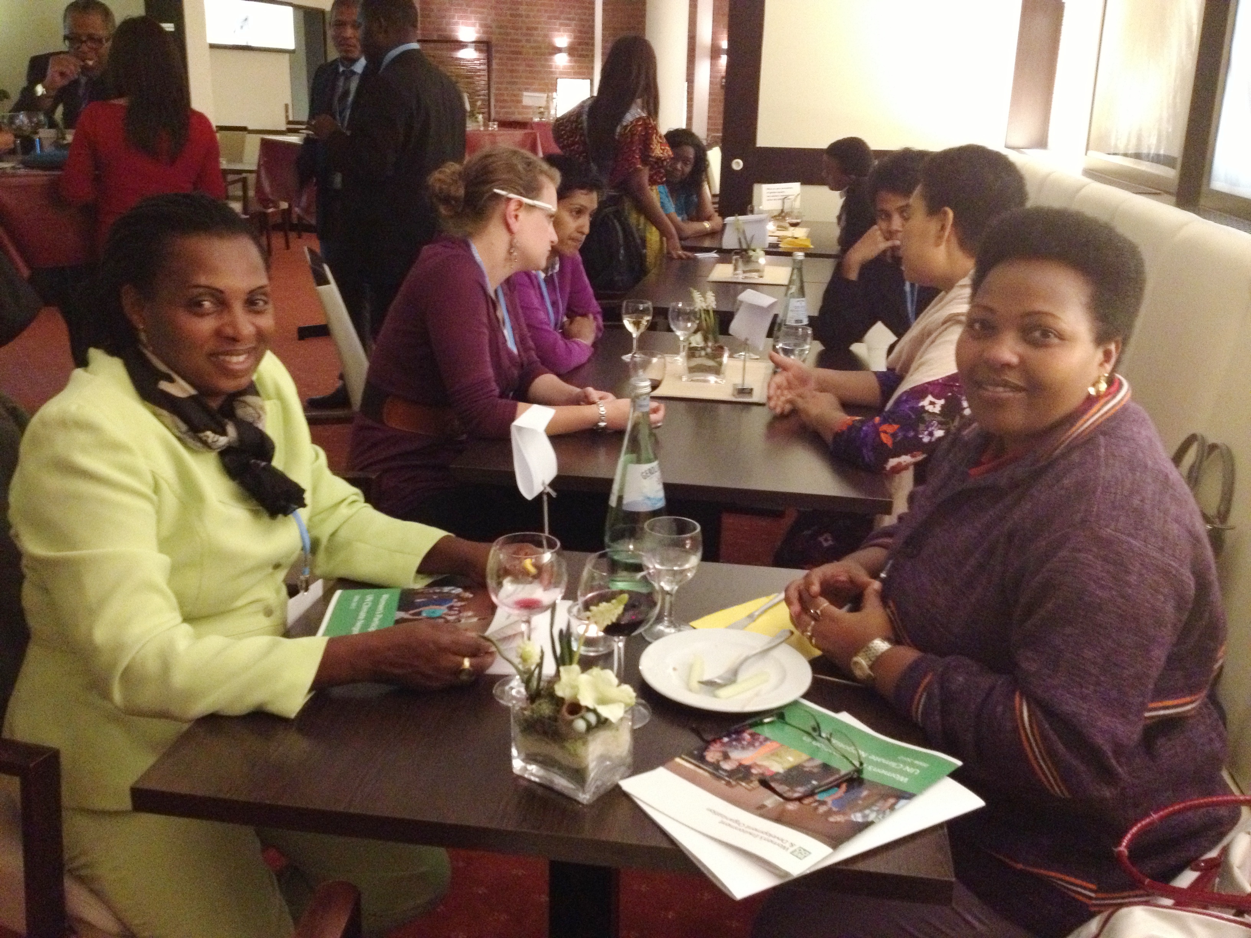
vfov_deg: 40.7
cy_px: 469
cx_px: 626
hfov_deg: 52.6
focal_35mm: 35
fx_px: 1265
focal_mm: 4.28
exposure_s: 1/15
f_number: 2.4
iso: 500
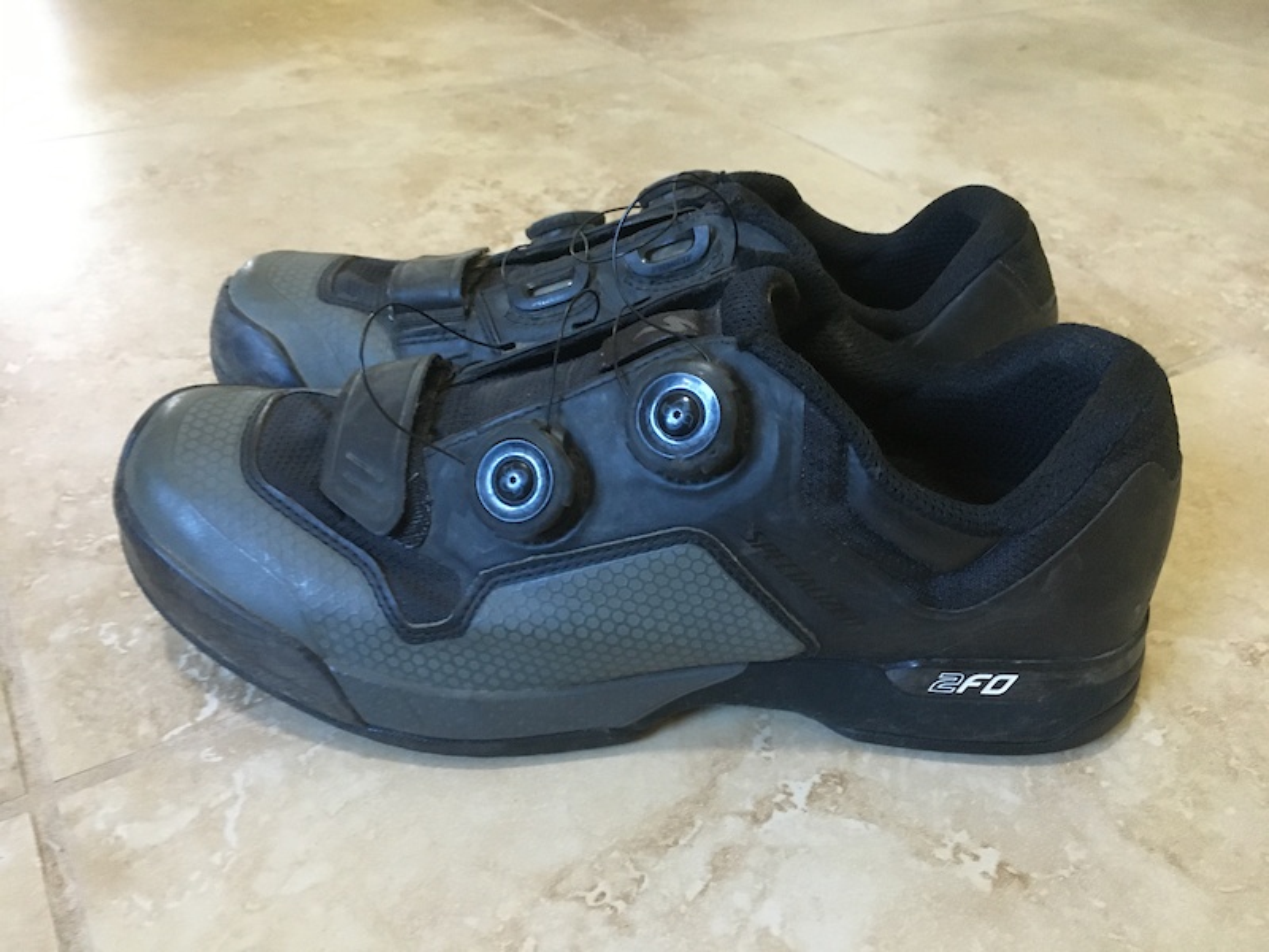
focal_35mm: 29
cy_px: 476
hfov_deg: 61.7
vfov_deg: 48.2
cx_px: 634
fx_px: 1063
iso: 250
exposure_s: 1/15
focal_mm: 4.15
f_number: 2.2
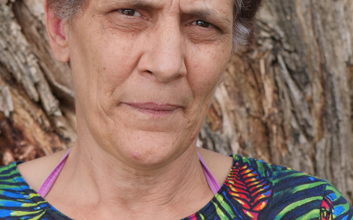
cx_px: 137
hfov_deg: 16.7
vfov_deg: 10.5
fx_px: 1203
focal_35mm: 125
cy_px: 91
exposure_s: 1/500
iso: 200
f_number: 2.8
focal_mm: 25
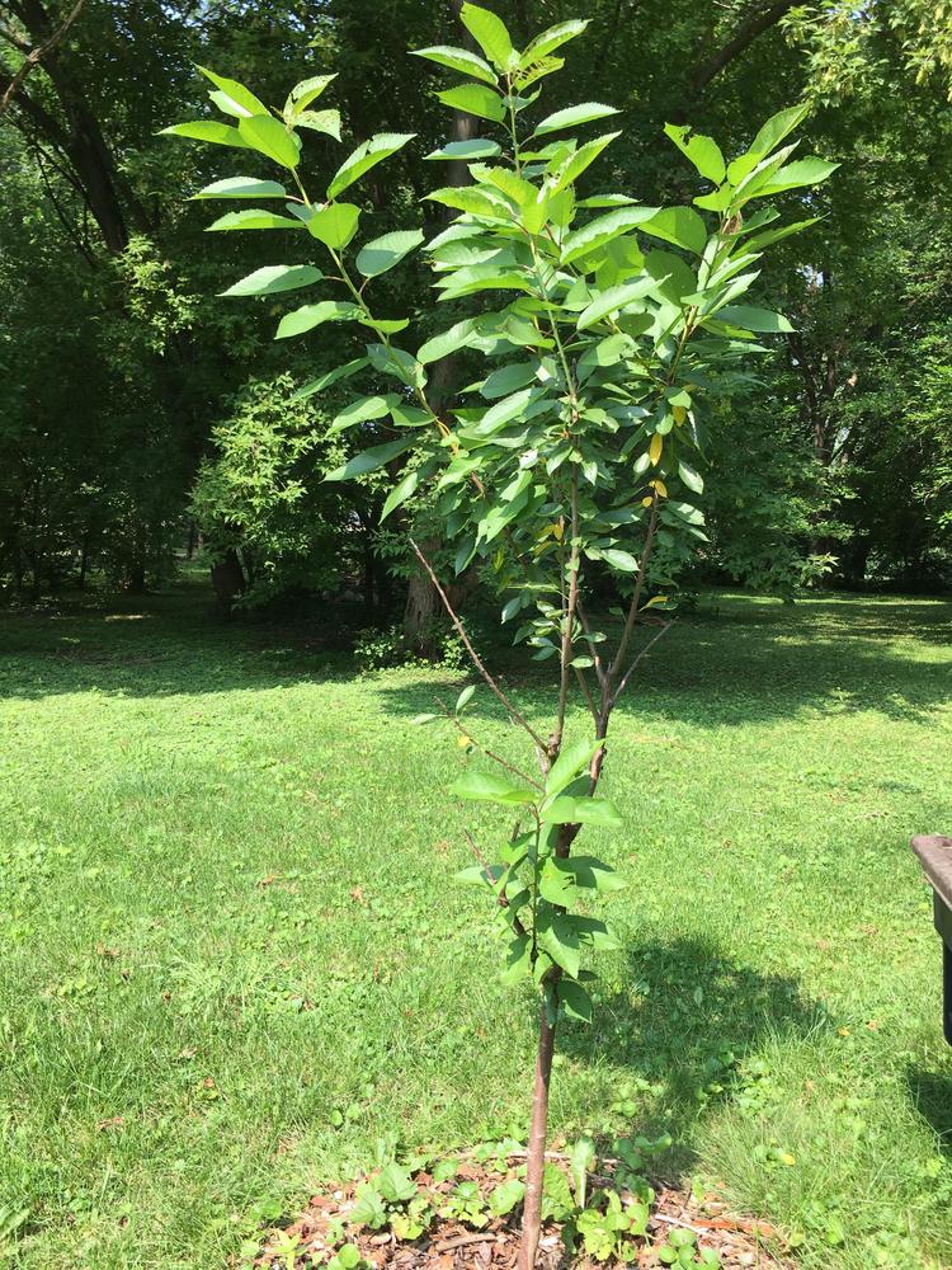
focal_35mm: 29
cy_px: 635
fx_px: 1063
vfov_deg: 61.7
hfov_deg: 48.2
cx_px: 476
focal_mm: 4.15
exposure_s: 1/358
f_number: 2.2
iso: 25
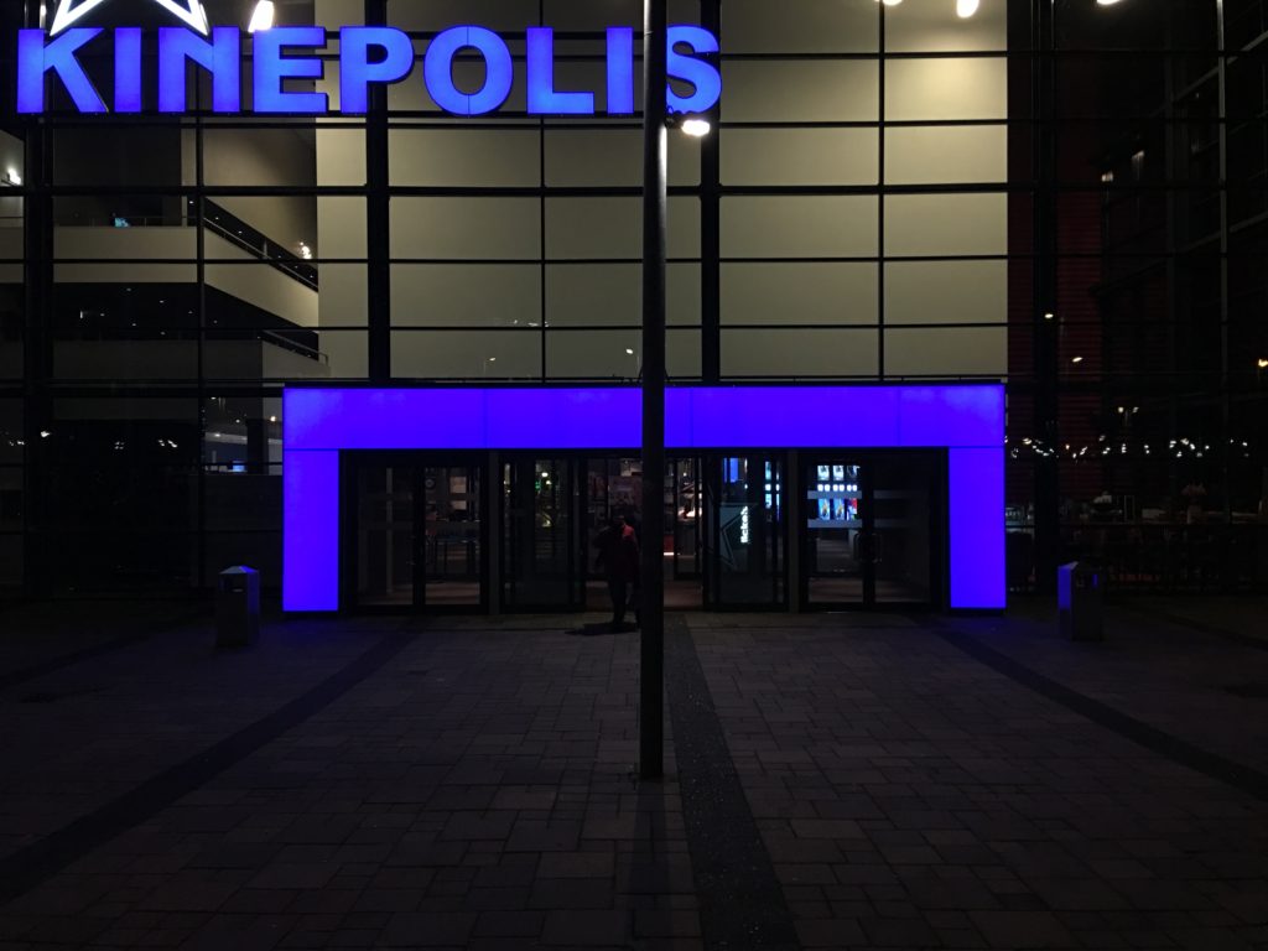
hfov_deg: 61.7
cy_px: 476
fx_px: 1062
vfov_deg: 48.2
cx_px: 634
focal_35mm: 29
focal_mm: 4.15
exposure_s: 1/10
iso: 80
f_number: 2.2
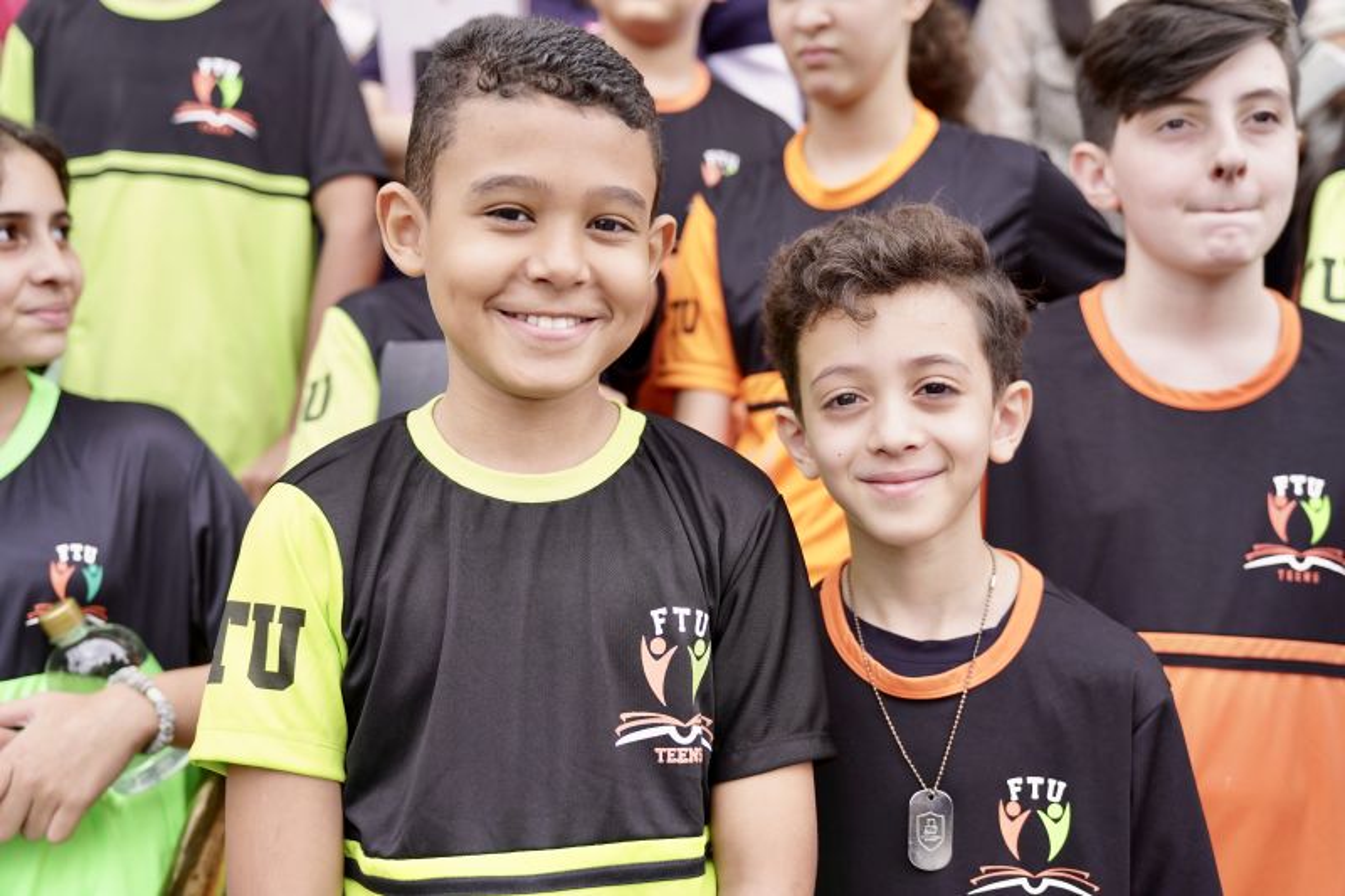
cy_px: 448
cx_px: 672
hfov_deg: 46.4
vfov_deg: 31.9
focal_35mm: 42
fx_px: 1569
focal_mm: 42
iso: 250
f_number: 2.8
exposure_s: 1/640
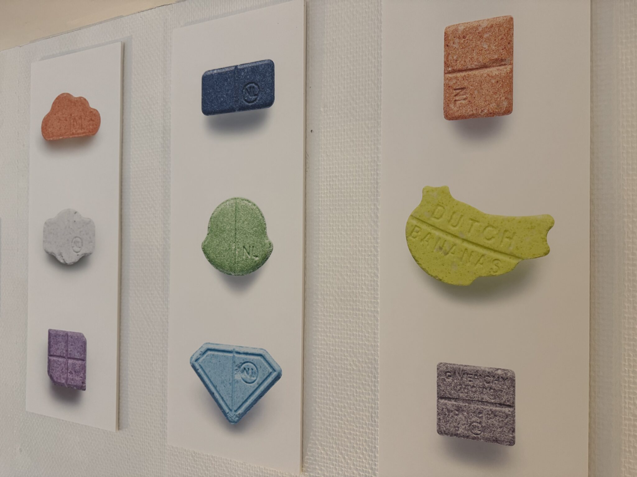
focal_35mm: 24
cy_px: 238
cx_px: 318
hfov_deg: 71.6
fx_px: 442
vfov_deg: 56.8
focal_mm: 6.76
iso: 200
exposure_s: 1/100
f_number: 1.78
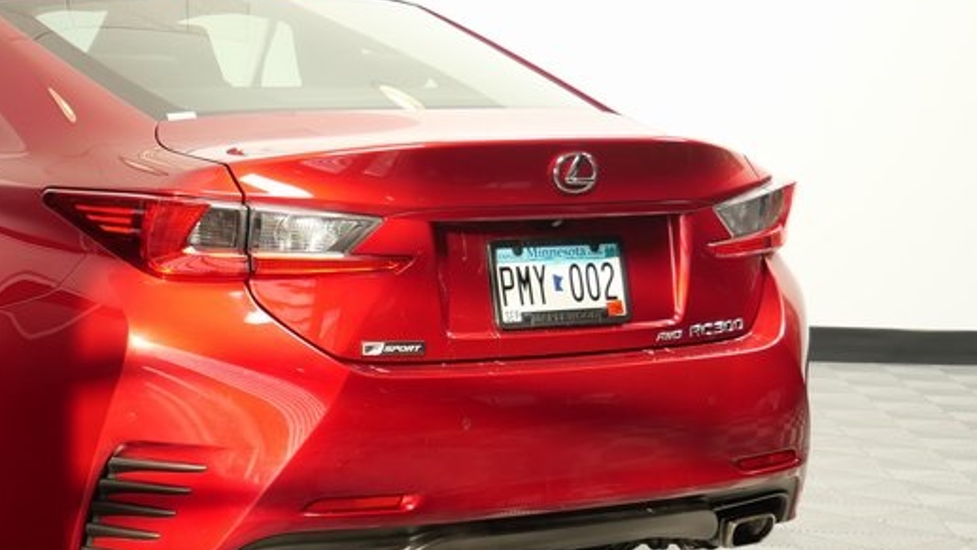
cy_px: 348
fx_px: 2461
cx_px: 93
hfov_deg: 21.9
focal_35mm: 95
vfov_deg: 12.7
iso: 250
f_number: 4.2
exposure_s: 1/200
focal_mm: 22
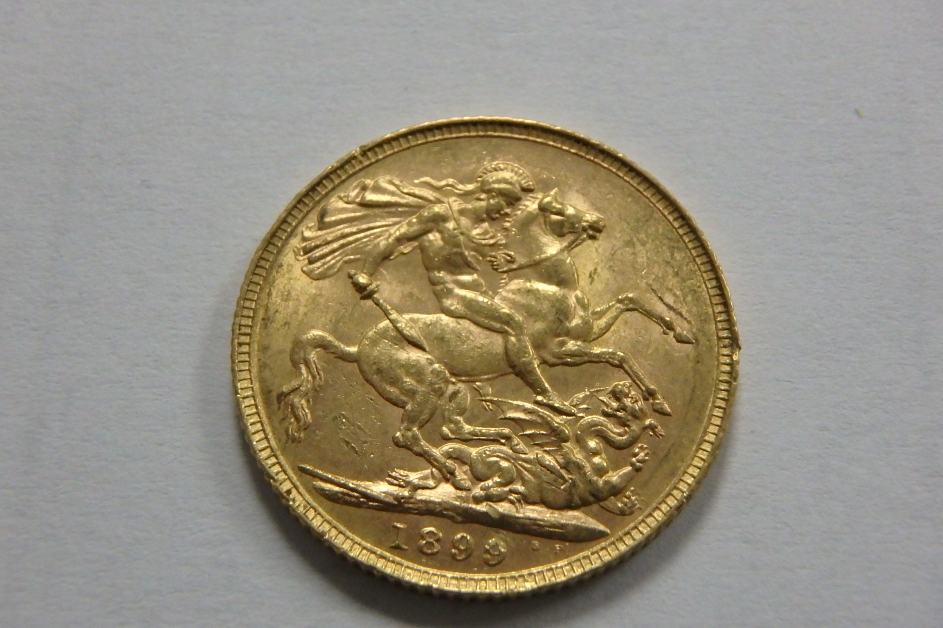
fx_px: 1362
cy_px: 353
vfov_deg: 26.0
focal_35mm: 52
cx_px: 464
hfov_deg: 38.2
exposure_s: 1/60
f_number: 5.2
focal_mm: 8.7
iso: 800
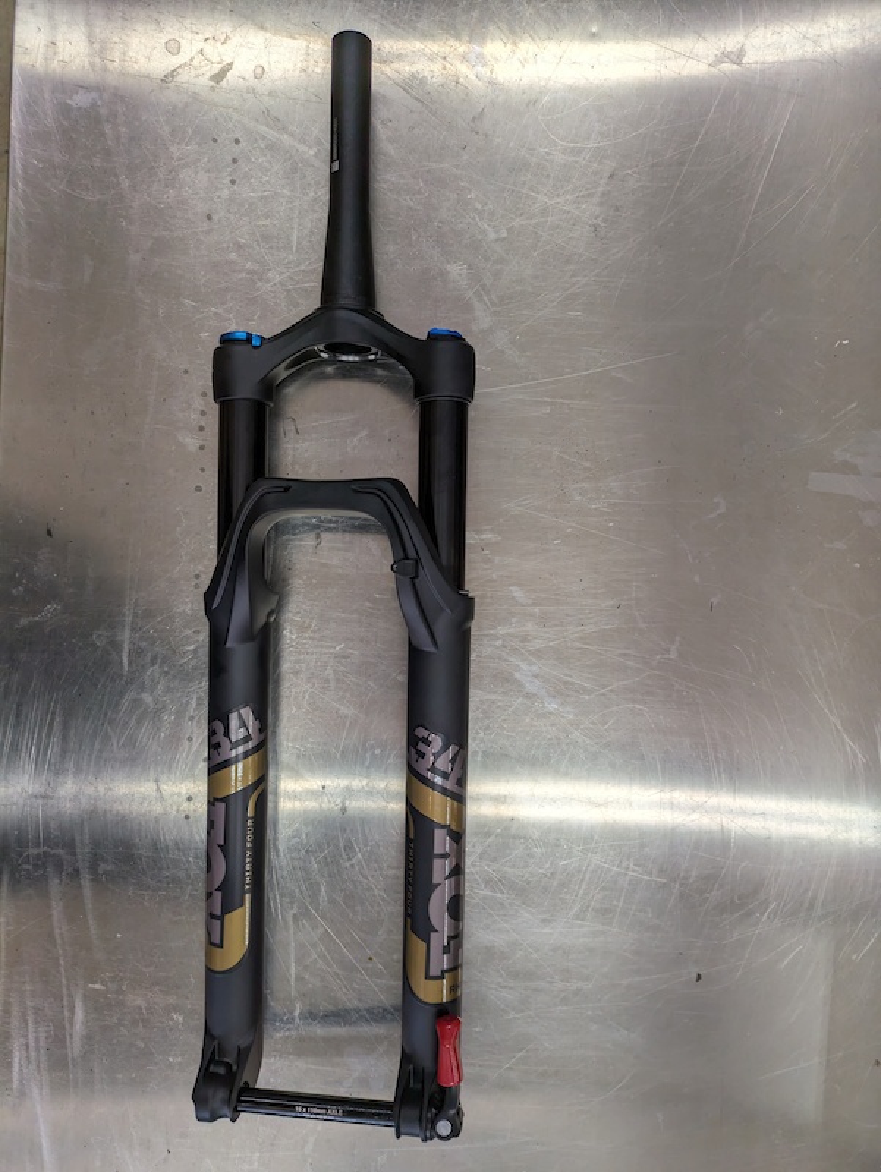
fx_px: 847
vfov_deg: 69.4
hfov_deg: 54.9
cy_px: 586
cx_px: 440
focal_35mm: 25
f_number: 1.89
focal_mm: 5.43
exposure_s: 1/334
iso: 45
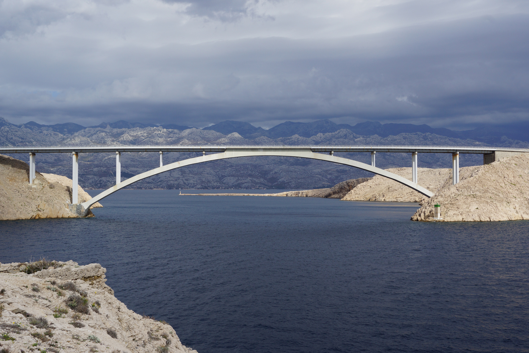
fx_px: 573
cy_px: 176
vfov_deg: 34.2
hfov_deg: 49.6
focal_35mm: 39
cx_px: 264
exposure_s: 1/250
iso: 100
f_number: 13
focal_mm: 26
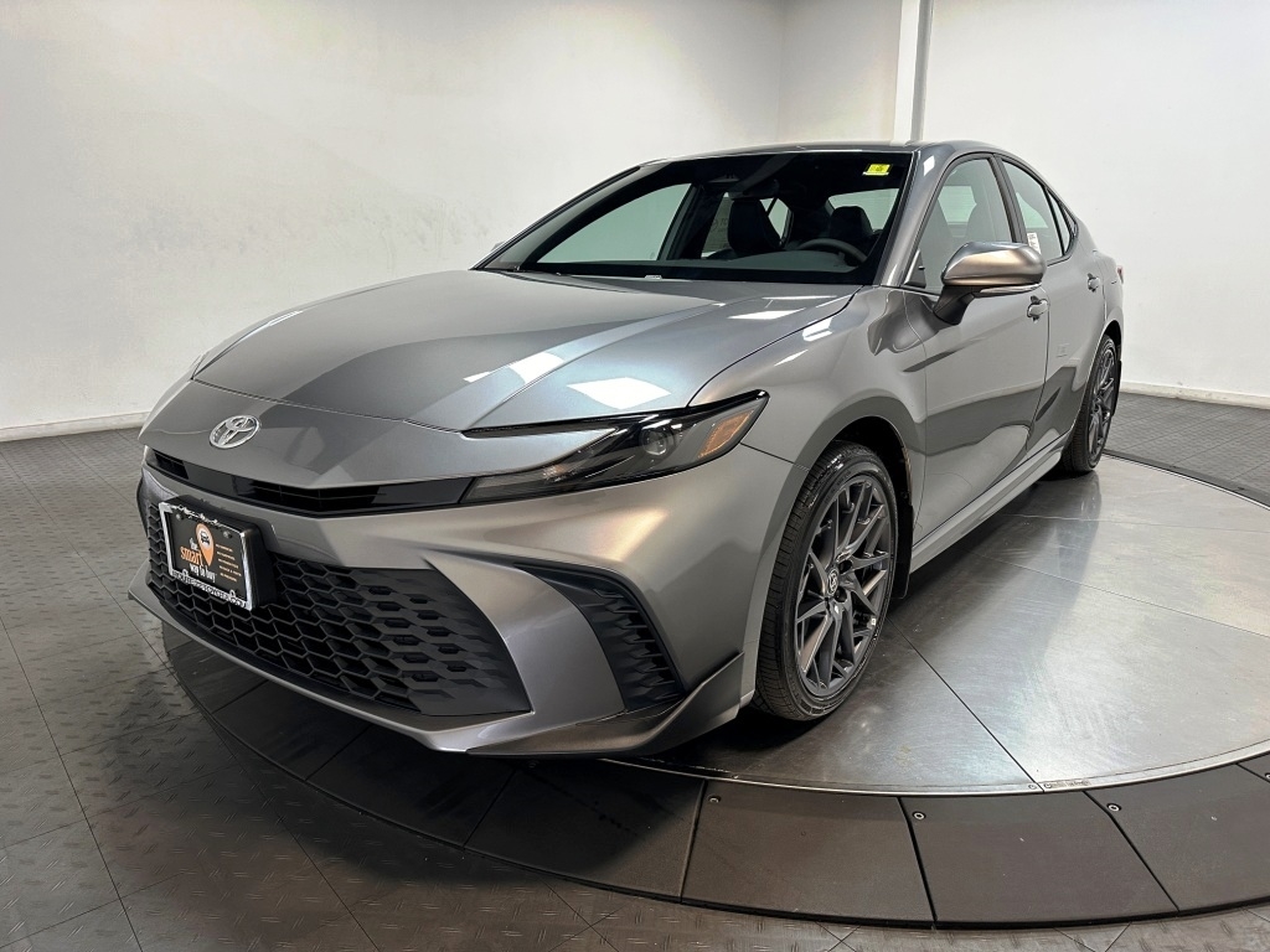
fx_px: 881
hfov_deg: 71.6
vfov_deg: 56.8
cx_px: 635
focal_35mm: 24
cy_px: 476
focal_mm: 6.86
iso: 250
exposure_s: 1/60
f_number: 1.78
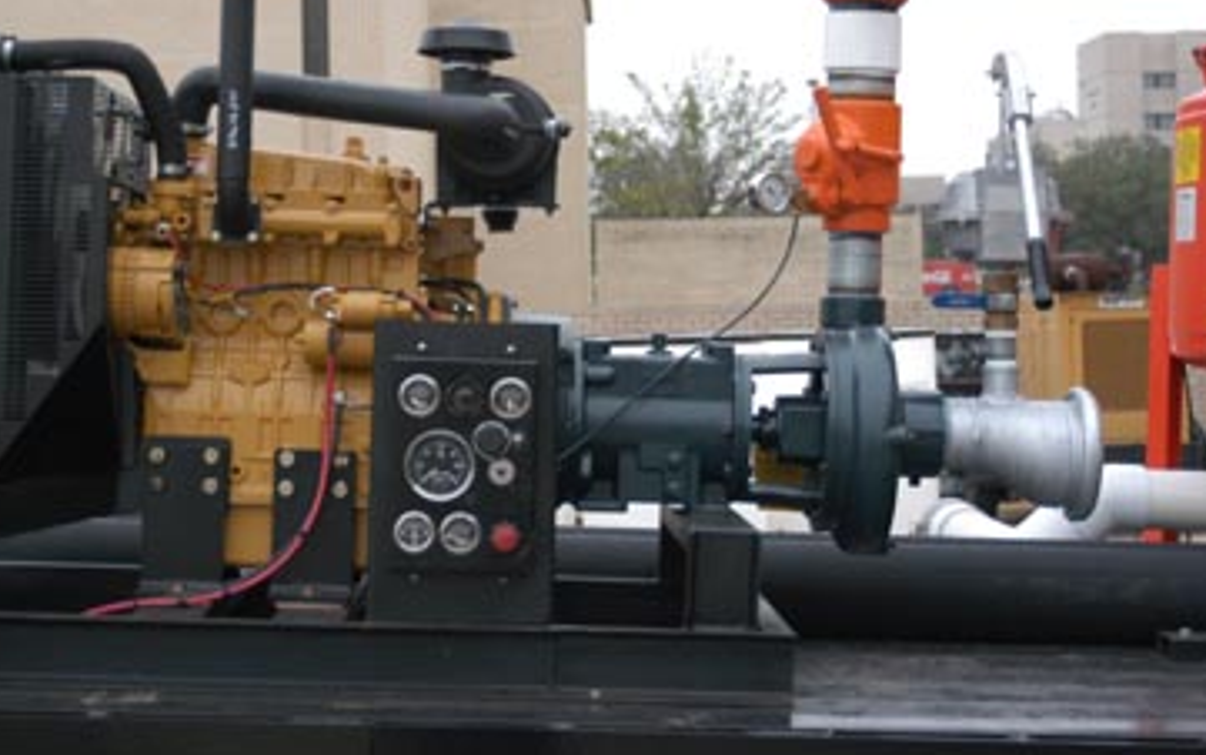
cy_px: 261
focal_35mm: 74
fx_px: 2433
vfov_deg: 17.6
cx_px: 555
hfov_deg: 27.8
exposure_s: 1/640
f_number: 4
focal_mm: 38
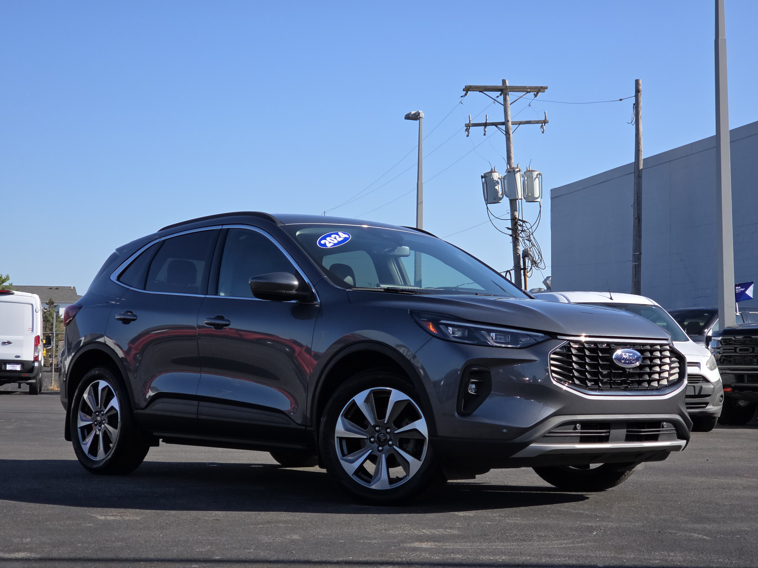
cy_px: 284
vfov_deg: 21.3
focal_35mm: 69
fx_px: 1511
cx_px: 379
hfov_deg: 28.2
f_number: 2.4
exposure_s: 1/904
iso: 25
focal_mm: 7
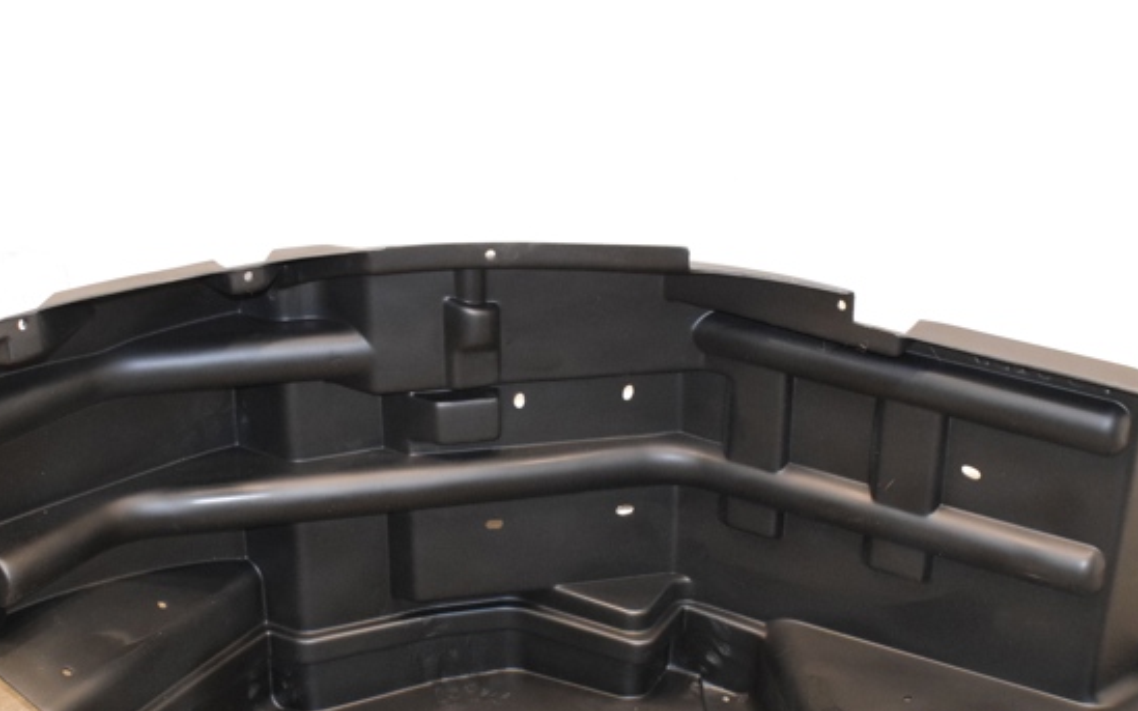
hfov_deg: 36.4
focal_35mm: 56
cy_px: 532
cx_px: 568
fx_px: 1729
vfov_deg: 23.0
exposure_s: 1/60
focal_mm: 25
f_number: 7.1
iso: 3200
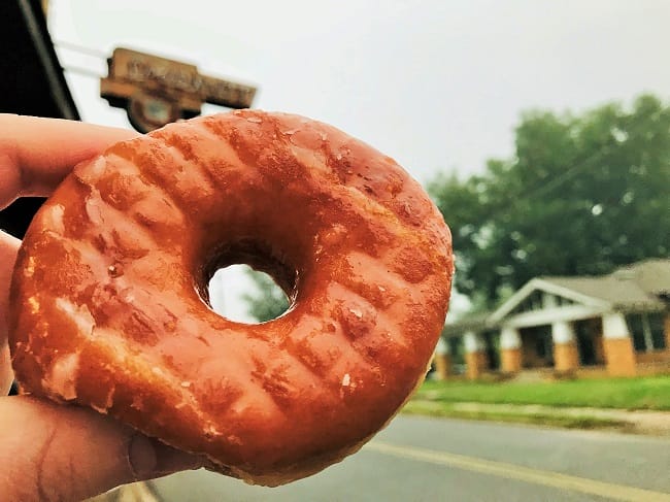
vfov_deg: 49.7
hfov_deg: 63.5
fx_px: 542
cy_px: 251
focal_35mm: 28
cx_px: 335
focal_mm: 3.99
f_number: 1.8
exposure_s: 1/30
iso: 32
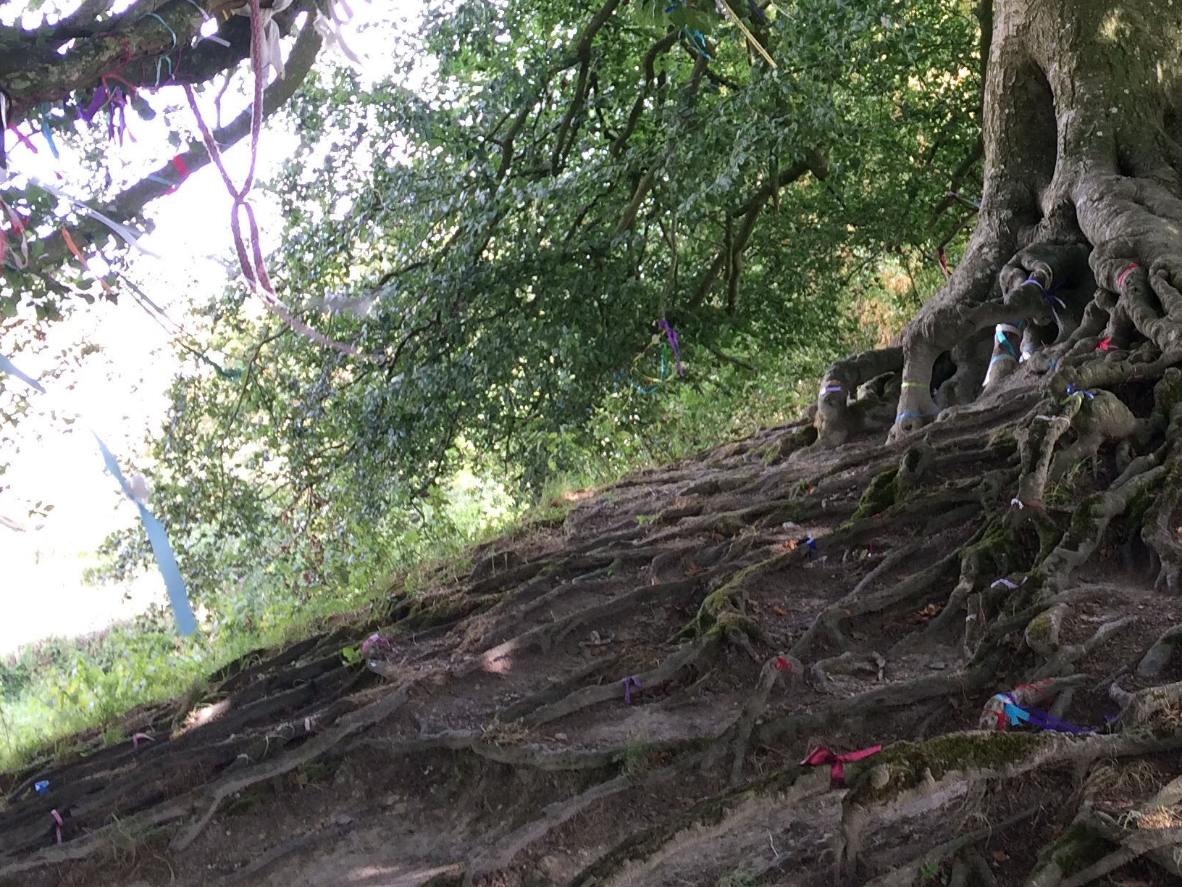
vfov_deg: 24.3
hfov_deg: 32.4
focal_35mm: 58
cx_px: 930
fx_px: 1980
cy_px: 48
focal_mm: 4.15
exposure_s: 1/50
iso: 40
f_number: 2.2
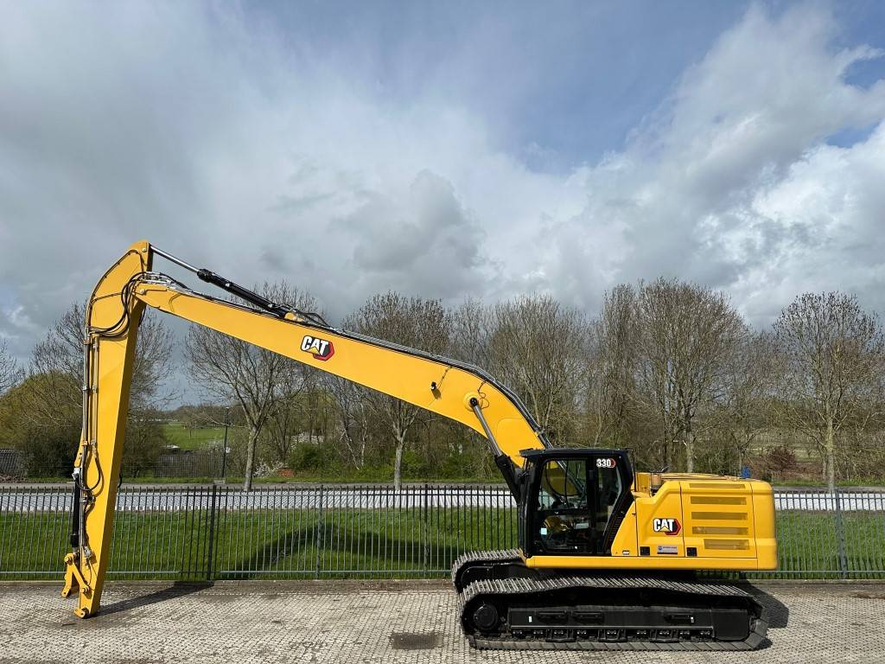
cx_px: 442
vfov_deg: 56.8
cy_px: 332
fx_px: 614
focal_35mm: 24
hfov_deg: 71.6
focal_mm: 6.86
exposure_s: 1/9709
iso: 80
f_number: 1.78
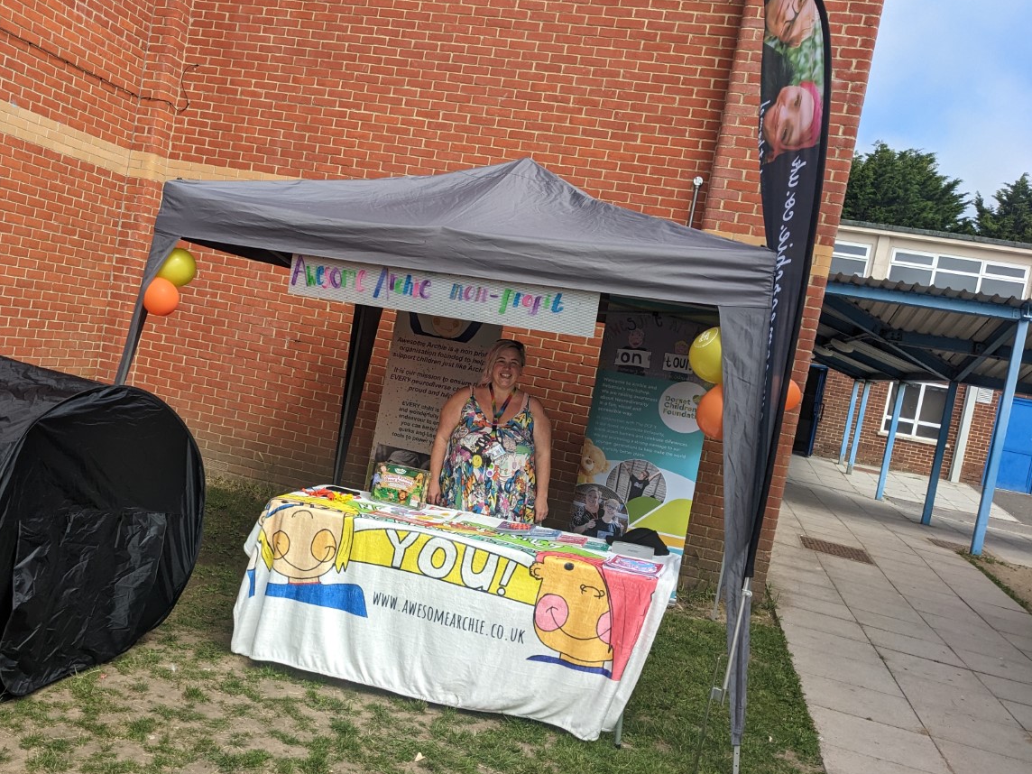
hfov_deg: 53.4
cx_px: 390
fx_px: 1014
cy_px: 378
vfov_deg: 41.8
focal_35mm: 34
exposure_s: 1/2132
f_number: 1.73
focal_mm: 4.38
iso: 53
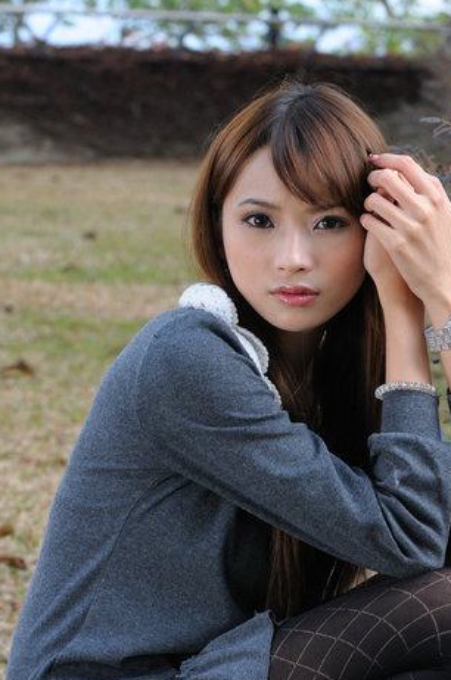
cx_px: 281
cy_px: 523
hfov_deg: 7.5
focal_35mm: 182
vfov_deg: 11.3
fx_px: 3435
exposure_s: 1/250
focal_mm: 70
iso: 400
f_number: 6.7
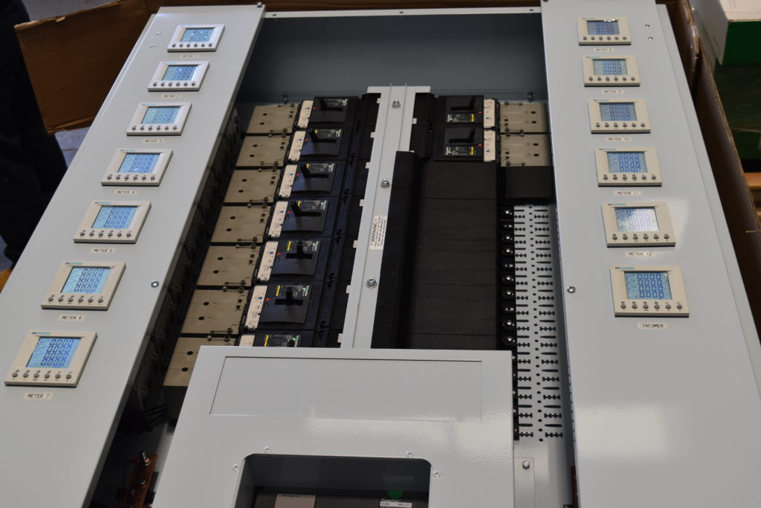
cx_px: 380
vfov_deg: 28.1
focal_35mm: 48
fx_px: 1015
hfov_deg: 41.1
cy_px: 254
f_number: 6.3
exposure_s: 1/160
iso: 400
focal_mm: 32
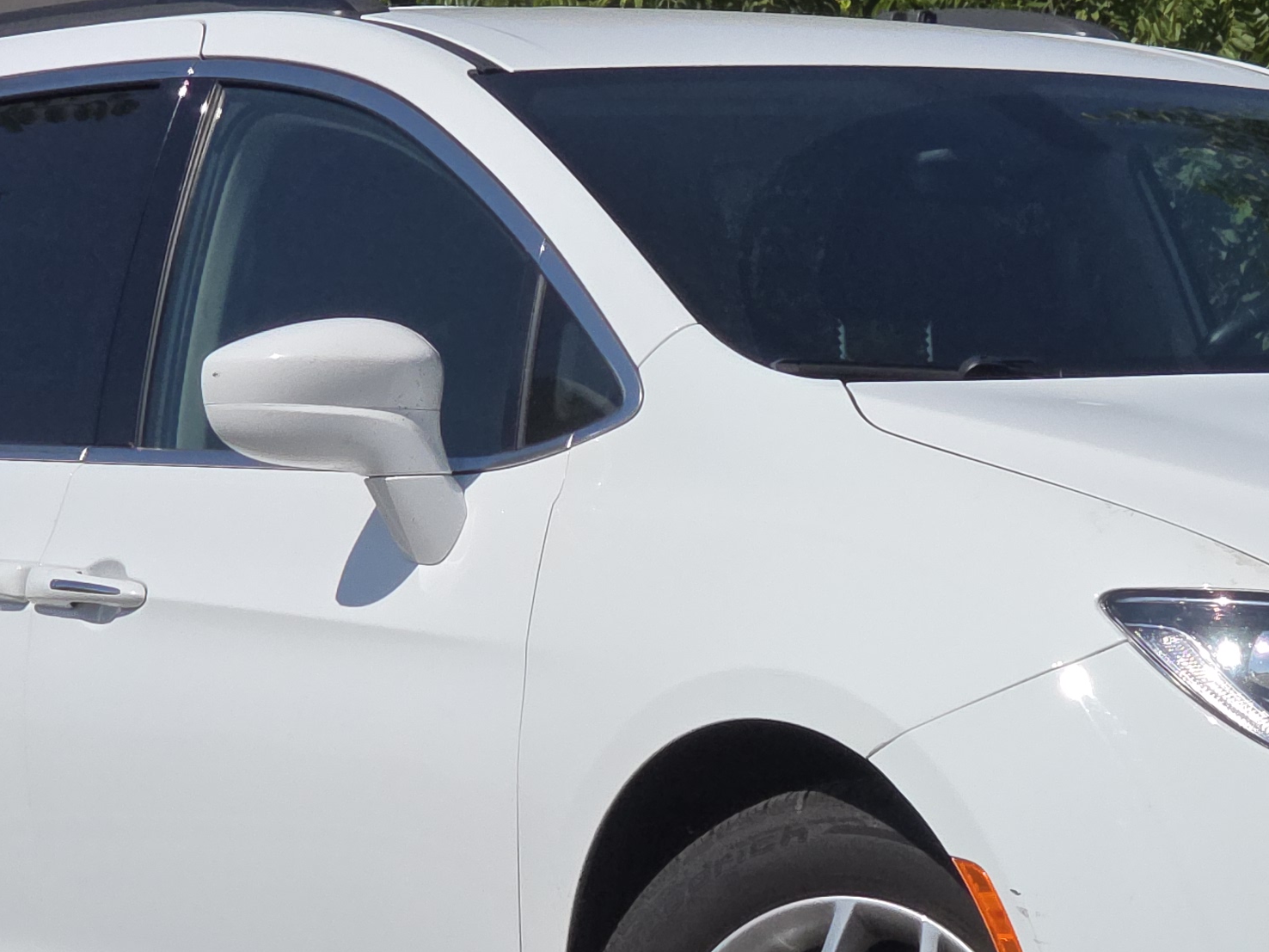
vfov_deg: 7.9
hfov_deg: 10.6
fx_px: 6855
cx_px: 904
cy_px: 772
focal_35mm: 187
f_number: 2.4
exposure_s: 1/4643
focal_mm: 7.9
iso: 50
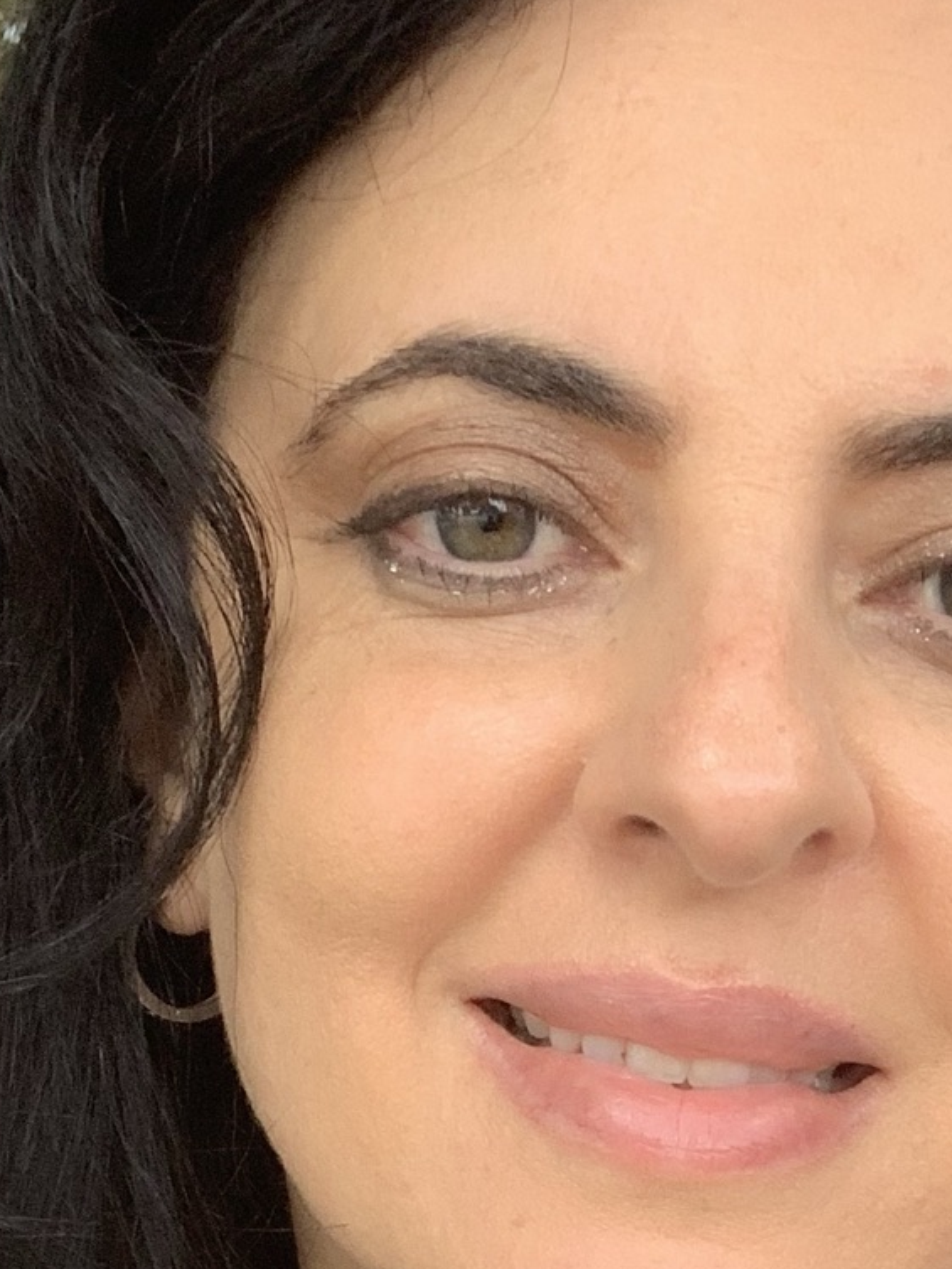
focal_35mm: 87
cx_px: 730
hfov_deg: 16.9
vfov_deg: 21.7
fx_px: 3189
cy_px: 1254
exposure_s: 1/60
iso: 100
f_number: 2.2
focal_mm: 2.87
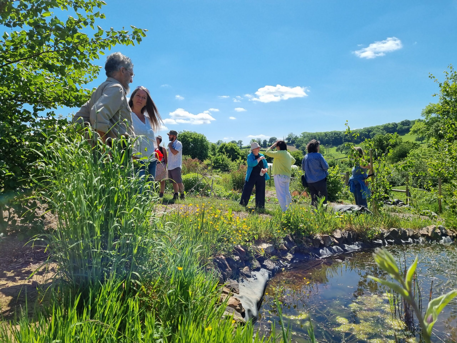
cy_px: 172
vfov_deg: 53.1
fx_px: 343
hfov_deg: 67.3
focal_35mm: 26
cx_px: 228
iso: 50
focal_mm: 5.4
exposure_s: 1/3336
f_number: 1.8
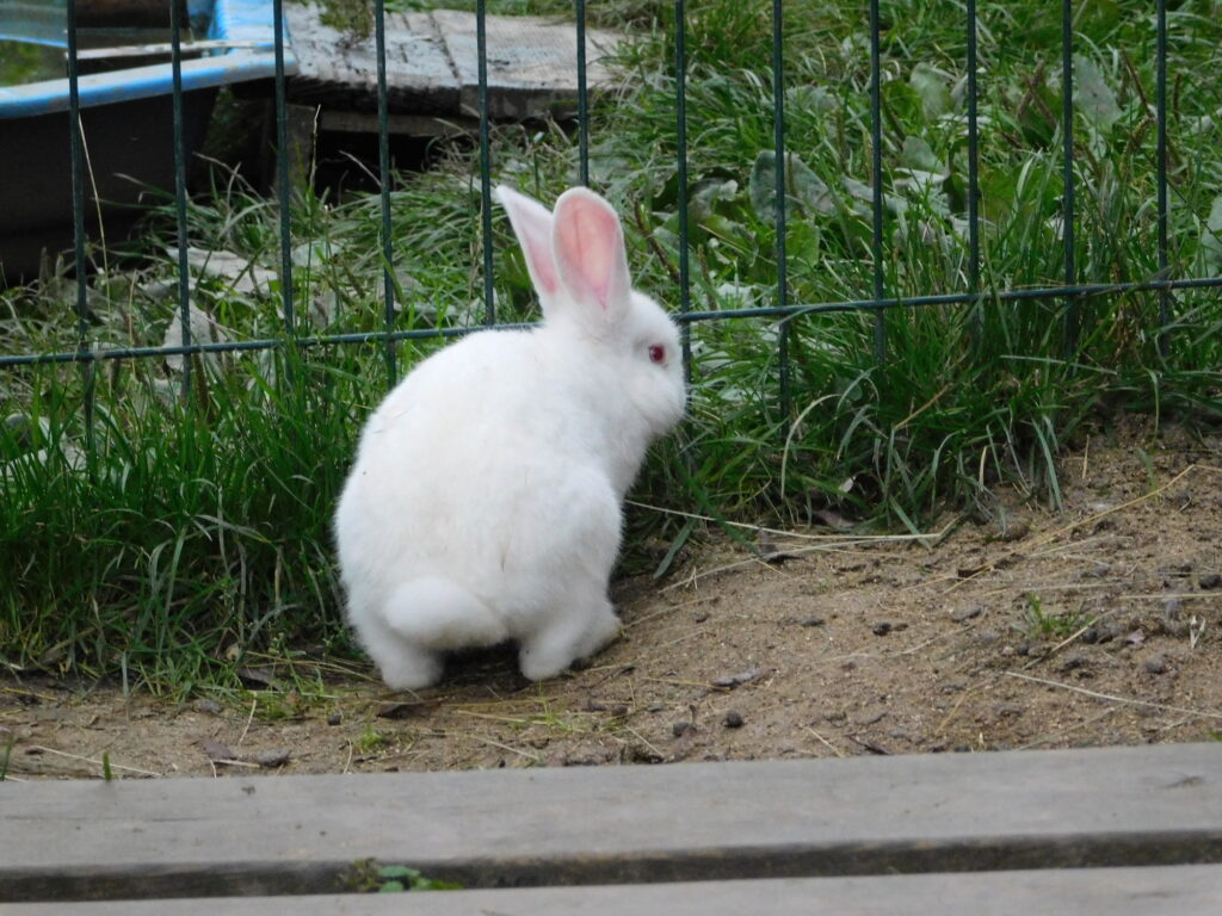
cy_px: 458
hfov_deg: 13.3
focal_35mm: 148
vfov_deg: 10.0
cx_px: 611
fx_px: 5225
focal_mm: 26.3
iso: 800
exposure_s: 1/50
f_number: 5.1
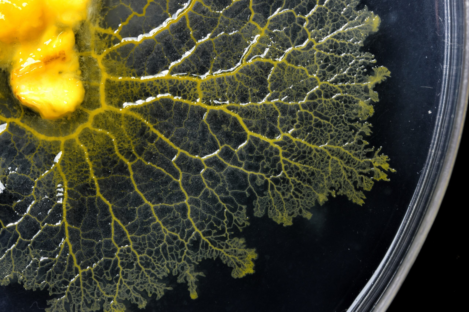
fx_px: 1563
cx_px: 234
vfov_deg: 11.4
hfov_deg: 17.1
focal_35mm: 120
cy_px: 156
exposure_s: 1
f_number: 22
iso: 800
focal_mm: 80
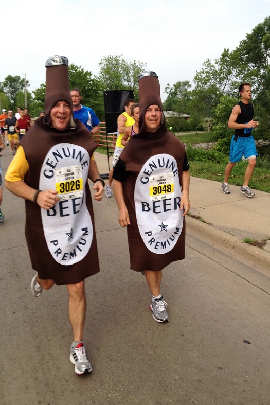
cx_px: 154
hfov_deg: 35.9
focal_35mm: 37
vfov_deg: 51.9
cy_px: 203
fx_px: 416
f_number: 2.4
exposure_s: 1/690
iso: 64
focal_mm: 4.28
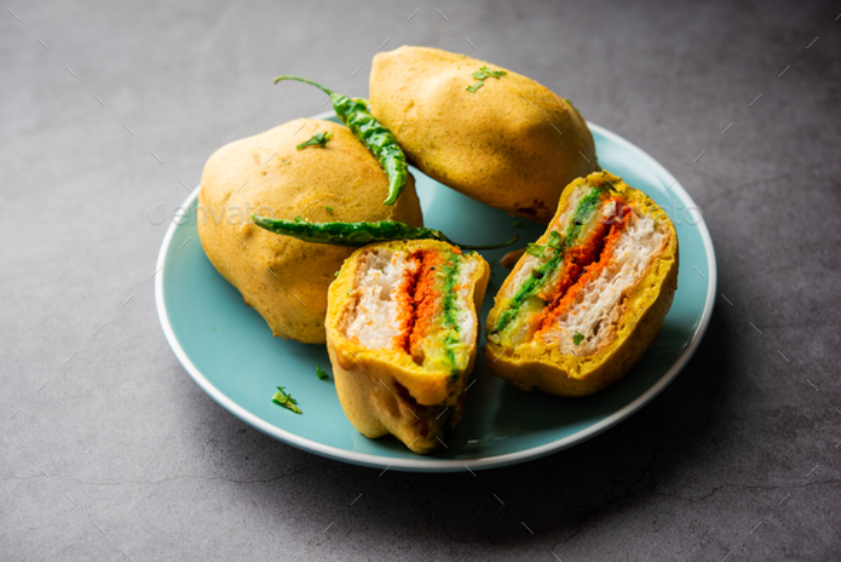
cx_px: 420
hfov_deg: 33.4
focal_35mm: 60
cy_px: 281
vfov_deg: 22.6
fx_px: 1402
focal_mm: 60
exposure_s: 1/125
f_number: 5.6
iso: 100
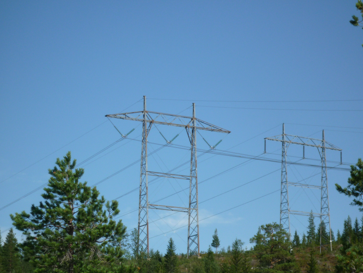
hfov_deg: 15.0
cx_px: 211
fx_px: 1375
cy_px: 148
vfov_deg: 11.3
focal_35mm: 131
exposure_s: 1/800
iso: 100
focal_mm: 19.2
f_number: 5.7
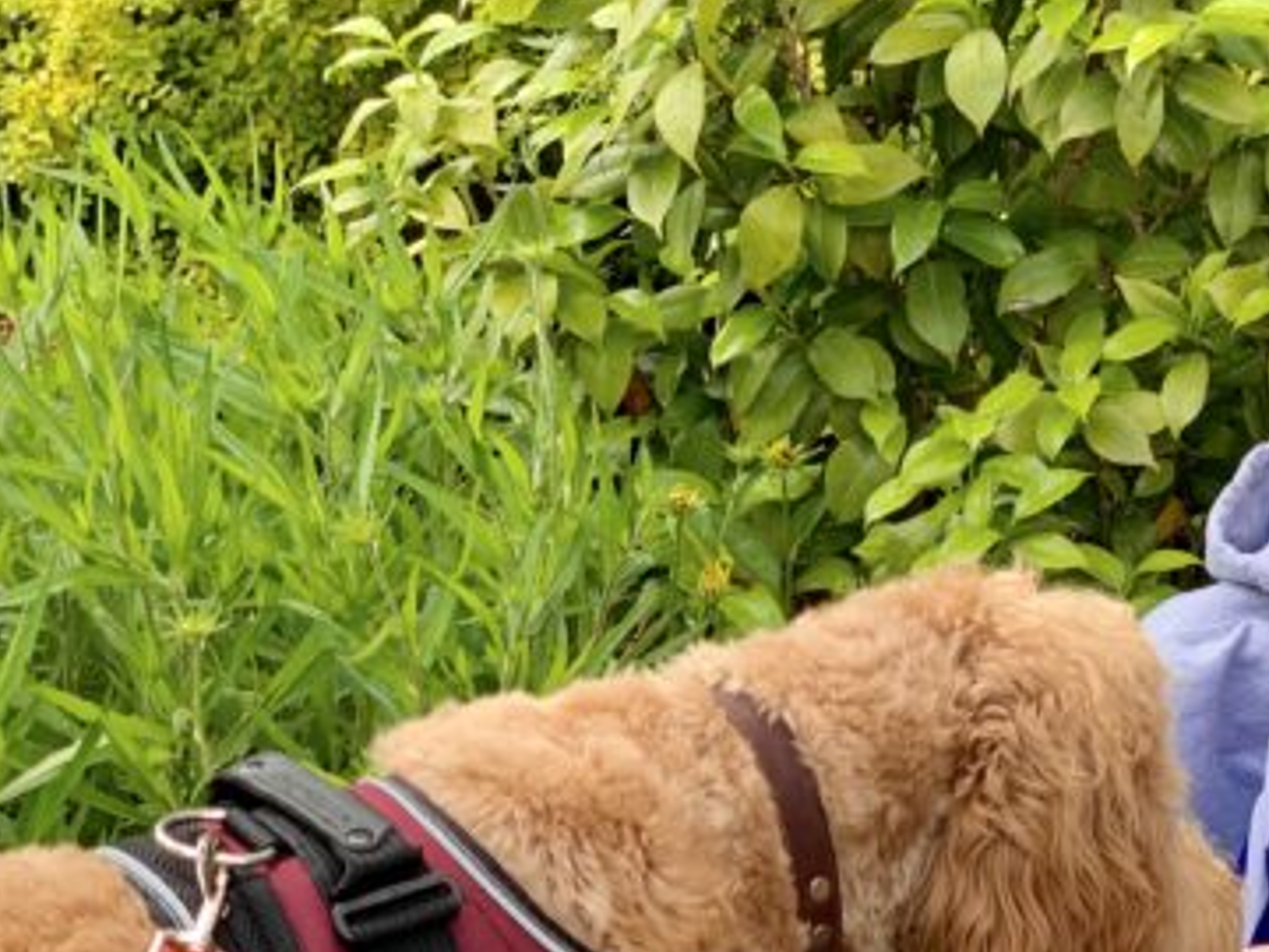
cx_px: 1325
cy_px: 825
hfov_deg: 17.2
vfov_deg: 13.2
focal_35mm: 111
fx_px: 4069
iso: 16
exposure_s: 1/122
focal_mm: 6
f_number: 2.4
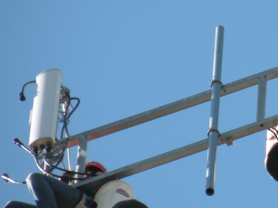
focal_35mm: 1206
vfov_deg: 1.2
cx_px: 282
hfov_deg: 1.6
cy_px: 117
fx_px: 9687
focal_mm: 84.2
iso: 64
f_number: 4.5
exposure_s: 1/265
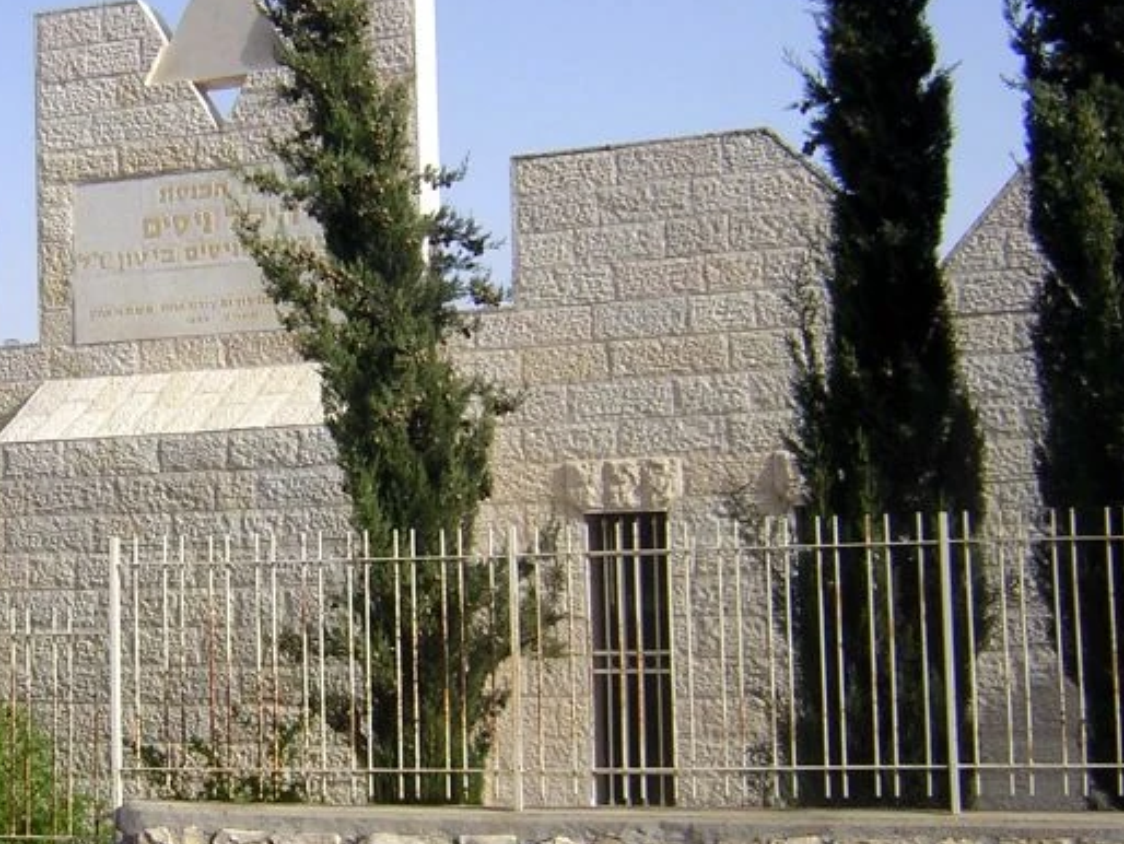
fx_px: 1819
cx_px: 265
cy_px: 400
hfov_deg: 33.6
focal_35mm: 56
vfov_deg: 26.1
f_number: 5.2
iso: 100
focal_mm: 4.7
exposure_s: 1/304
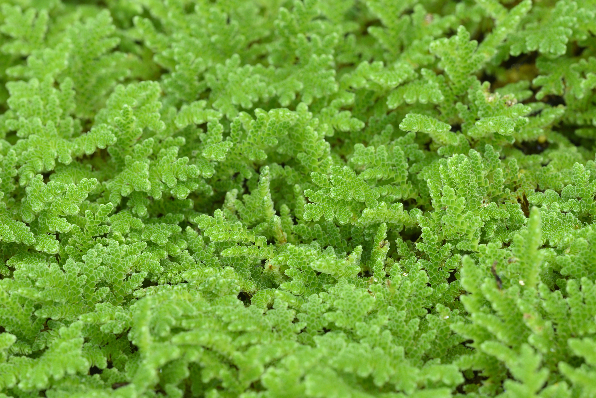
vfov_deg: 6.9
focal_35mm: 200
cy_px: 199
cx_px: 298
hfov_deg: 10.3
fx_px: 3312
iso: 100
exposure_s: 1/1.5
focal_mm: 200
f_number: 16
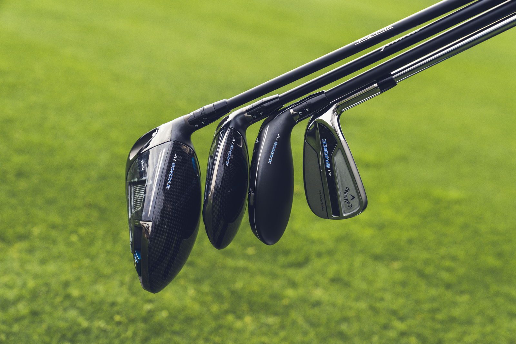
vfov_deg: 19.4
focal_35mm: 70
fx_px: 1003
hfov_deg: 28.8
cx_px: 258
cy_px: 172
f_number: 6.3
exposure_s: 1/640
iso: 500
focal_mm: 70
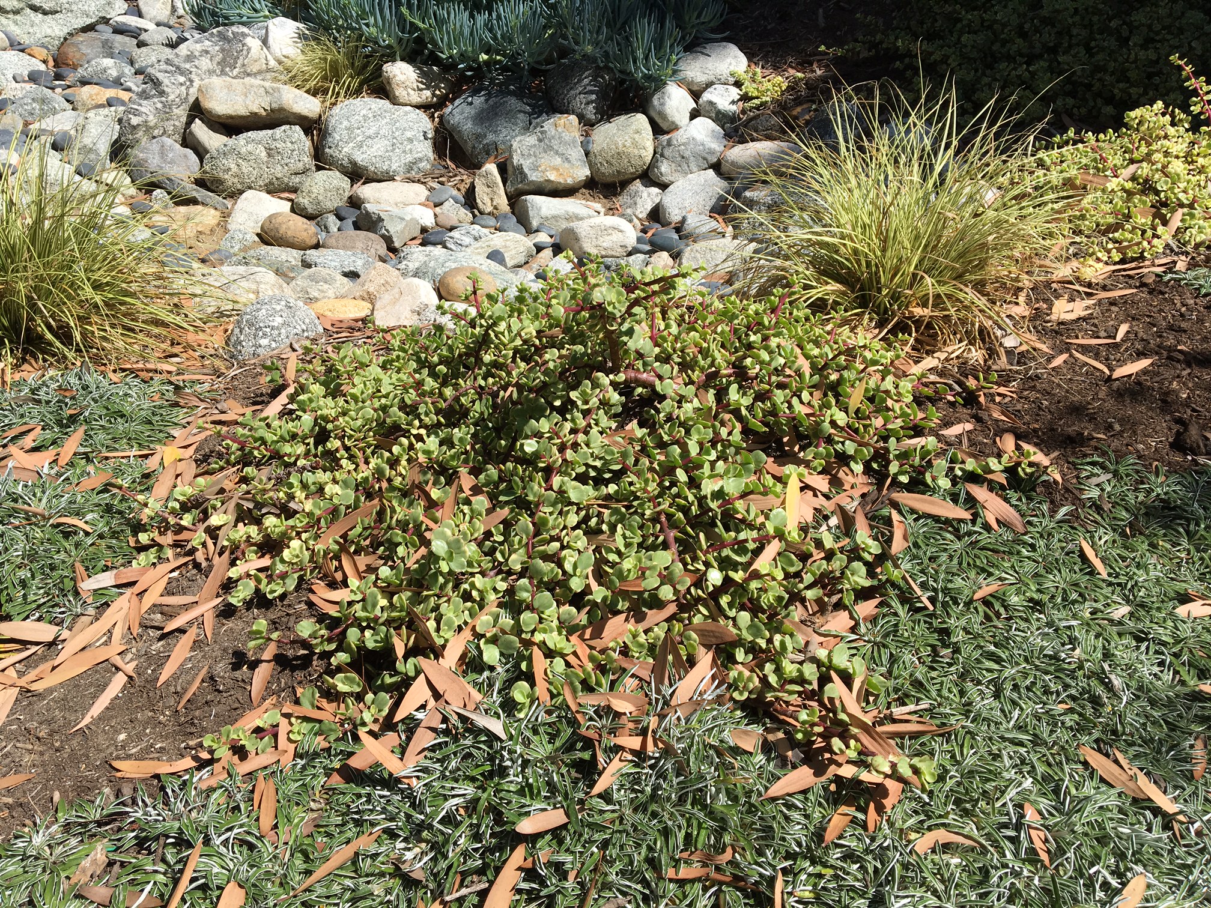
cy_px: 454
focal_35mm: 29
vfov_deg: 48.2
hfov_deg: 61.7
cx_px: 606
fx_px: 1015
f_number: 2.2
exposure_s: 1/1748
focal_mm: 4.15
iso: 25
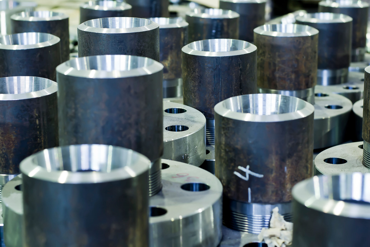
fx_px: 771
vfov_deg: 18.2
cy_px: 124
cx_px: 185
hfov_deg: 27.0
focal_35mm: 75
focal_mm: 50
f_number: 4.5
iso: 100
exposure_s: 3
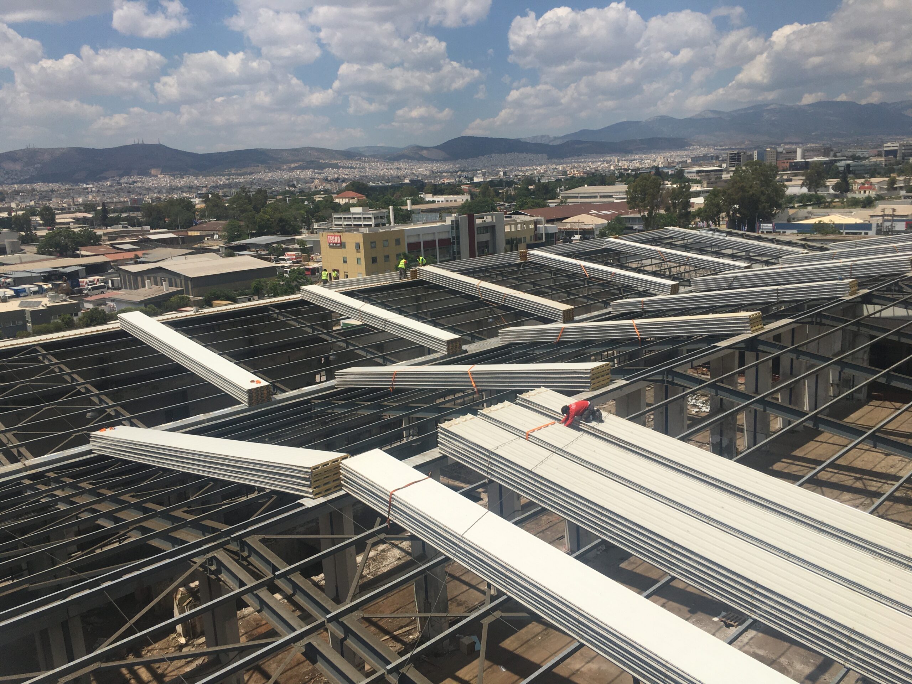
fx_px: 764
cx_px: 456
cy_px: 342
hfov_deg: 61.7
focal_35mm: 29
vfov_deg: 48.2
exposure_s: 1/3846
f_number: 2.2
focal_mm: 4.15
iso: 25
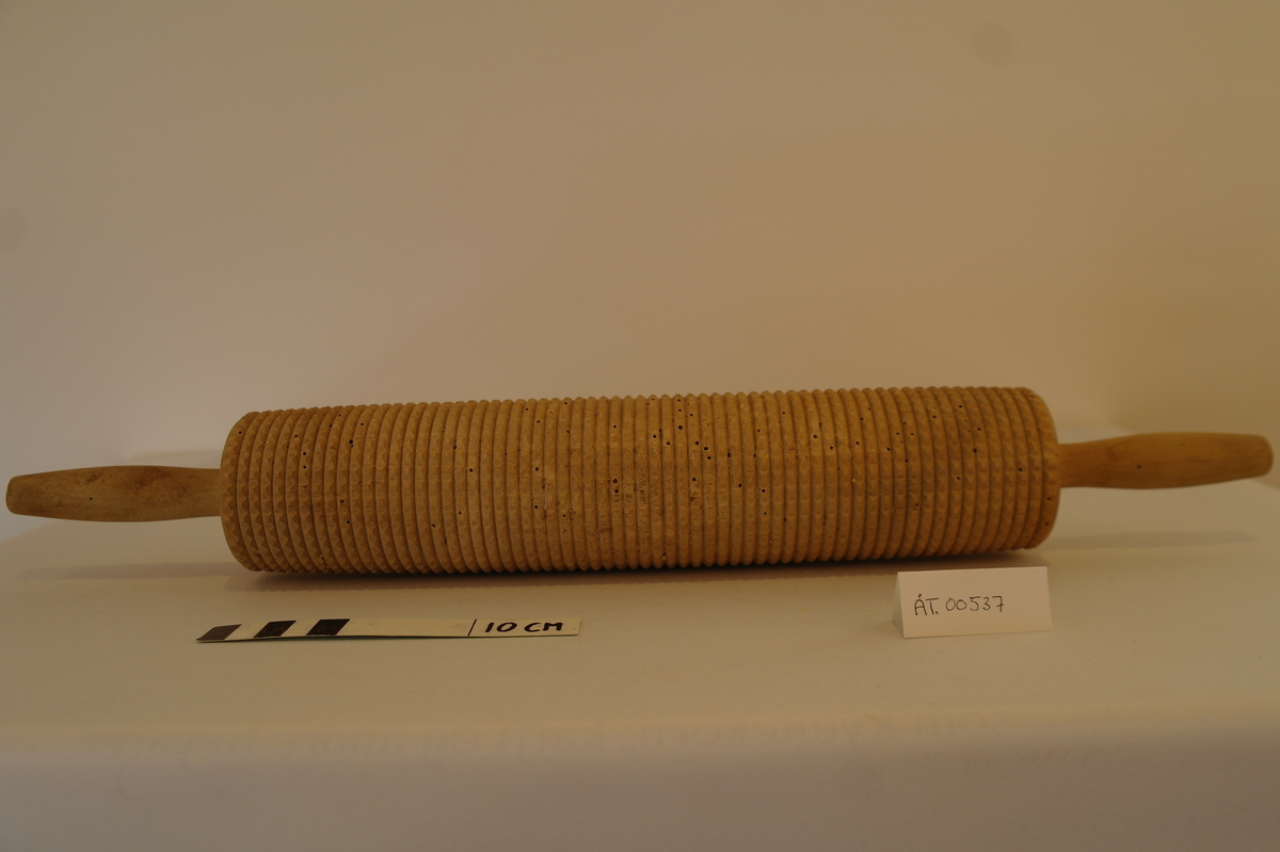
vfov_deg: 44.9
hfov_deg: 63.7
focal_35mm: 29
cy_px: 426
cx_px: 640
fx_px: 1031
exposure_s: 1/40
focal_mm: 19
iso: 100
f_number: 4
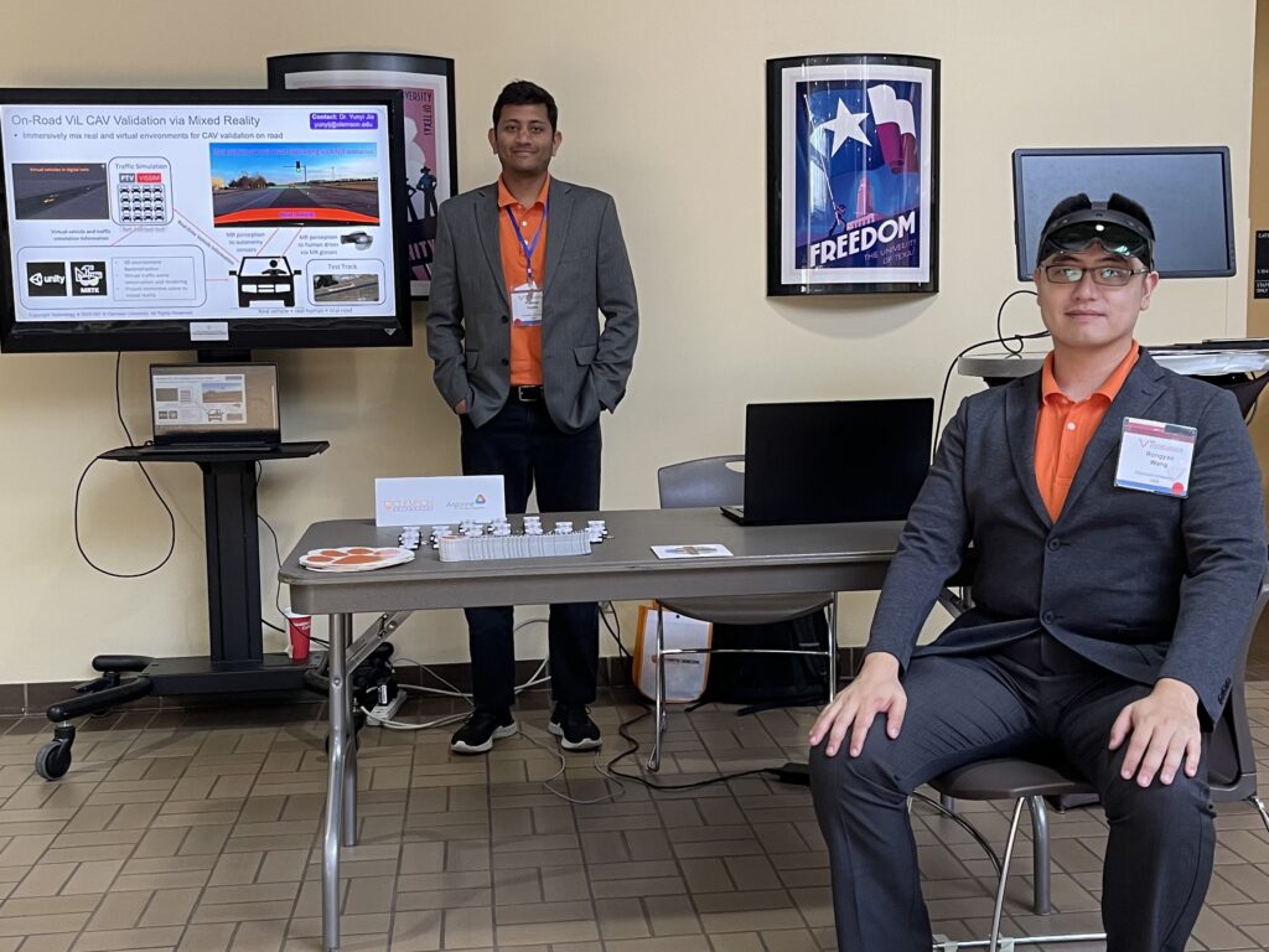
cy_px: 476
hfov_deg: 67.3
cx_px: 634
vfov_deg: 53.1
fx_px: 953
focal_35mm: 26
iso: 200
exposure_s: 1/60
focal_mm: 5.1
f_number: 1.6
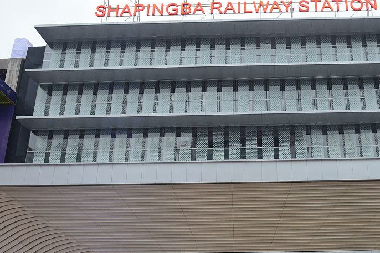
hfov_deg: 45.6
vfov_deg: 31.8
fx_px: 443
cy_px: 144
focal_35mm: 42
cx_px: 256
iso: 2000
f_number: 5
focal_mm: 24
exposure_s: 1/160
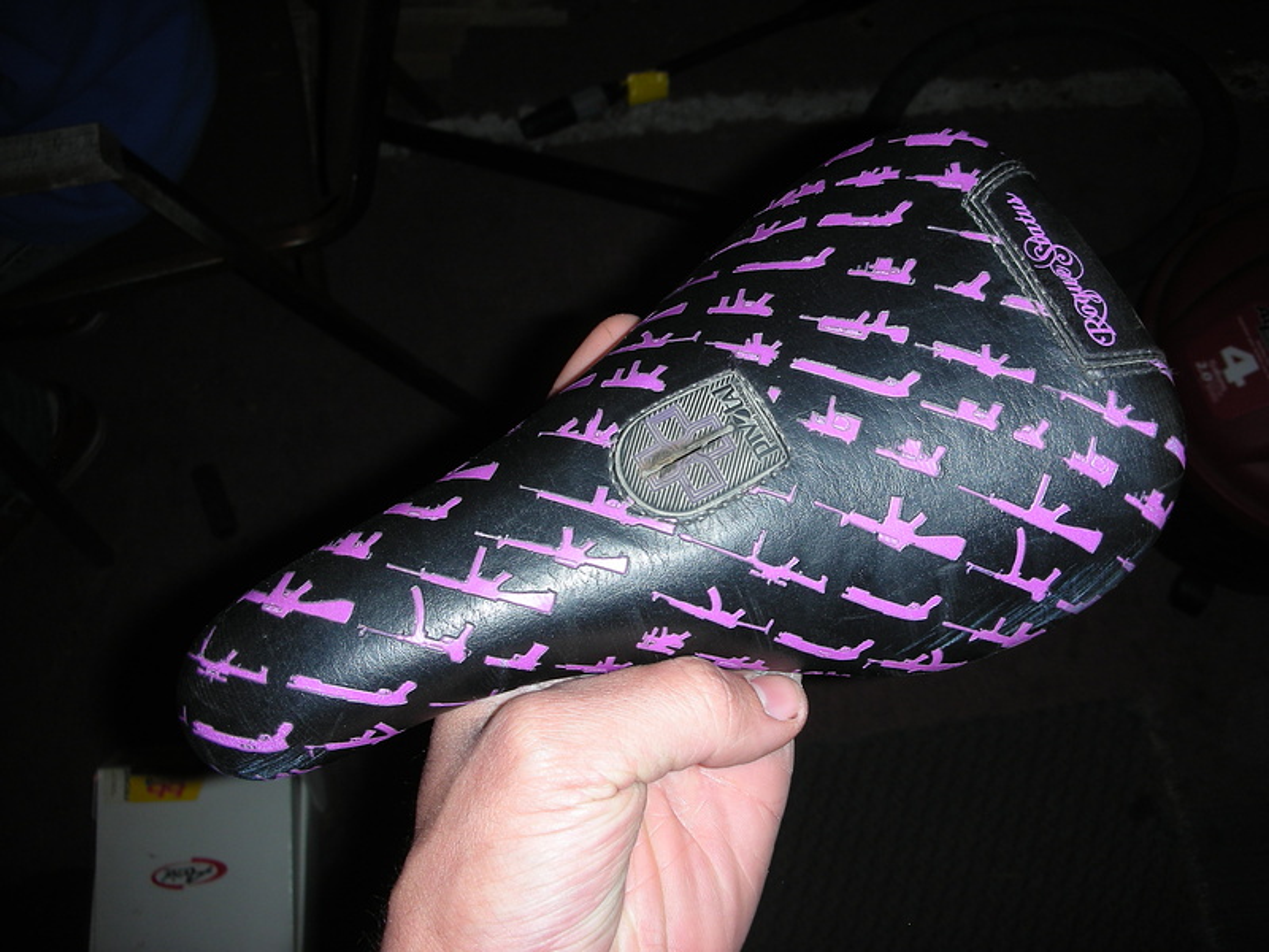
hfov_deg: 52.6
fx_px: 1283
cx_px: 634
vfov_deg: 40.7
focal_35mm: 35
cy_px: 476
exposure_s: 1/60.1
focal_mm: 5.8
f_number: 3
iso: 50
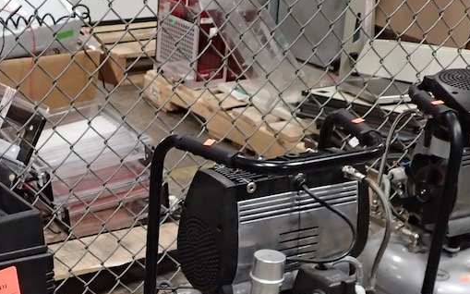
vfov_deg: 15.7
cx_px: 39
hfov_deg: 25.0
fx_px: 1025
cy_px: 352
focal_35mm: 80
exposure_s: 1/30
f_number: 2.3
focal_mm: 5.5
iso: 500
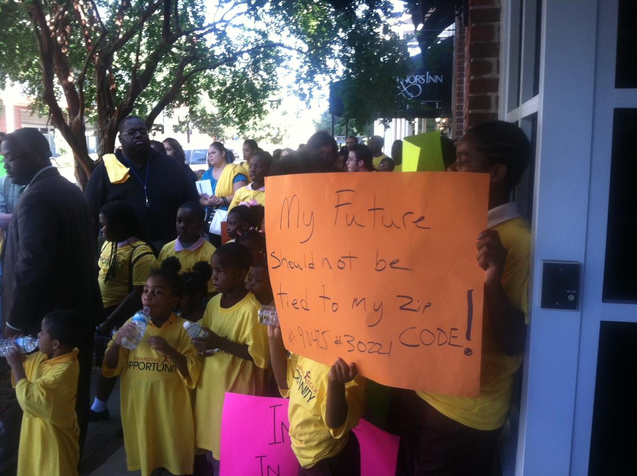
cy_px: 238
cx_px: 318
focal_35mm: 35
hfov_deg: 52.7
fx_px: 643
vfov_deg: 40.6
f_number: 2.8
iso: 100
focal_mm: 3.85
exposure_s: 1/60
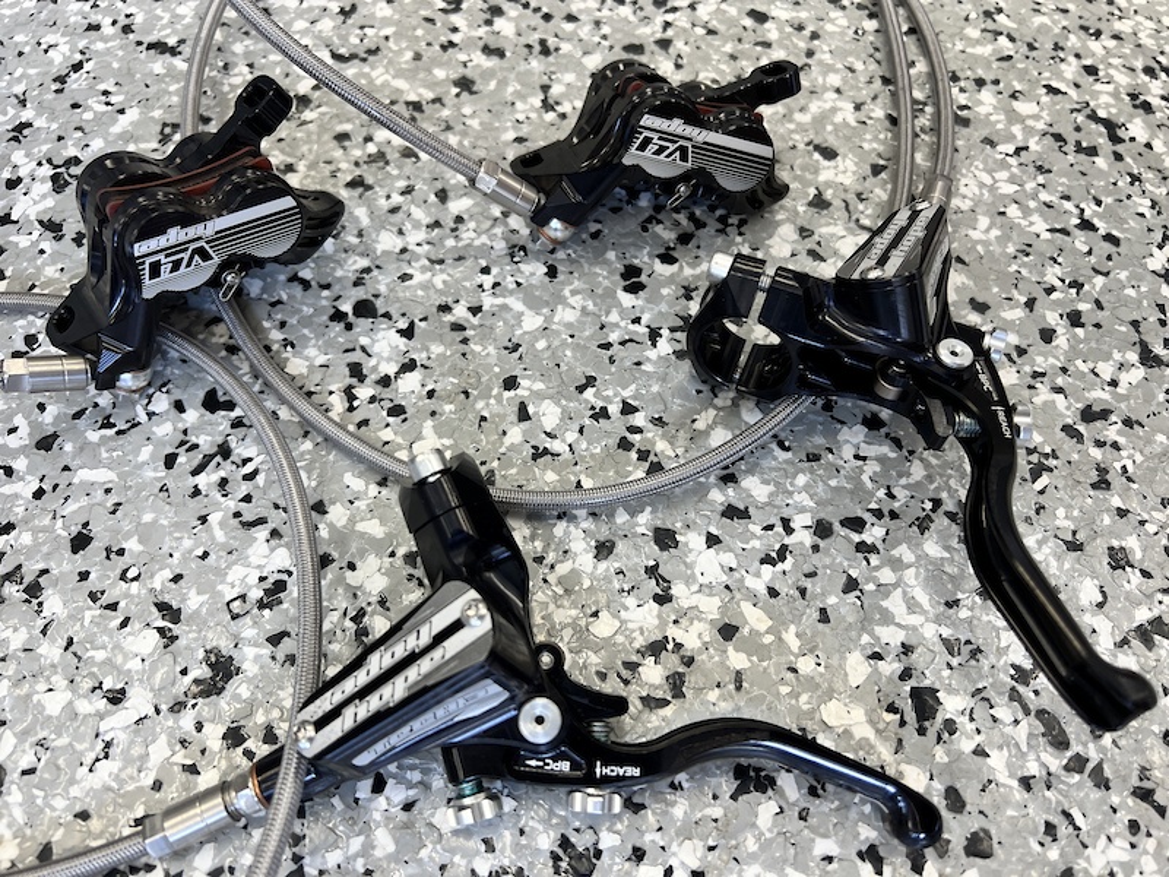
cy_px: 438
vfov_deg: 53.1
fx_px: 878
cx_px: 584
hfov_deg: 67.3
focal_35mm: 26
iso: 64
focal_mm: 5.7
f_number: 1.5
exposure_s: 1/120
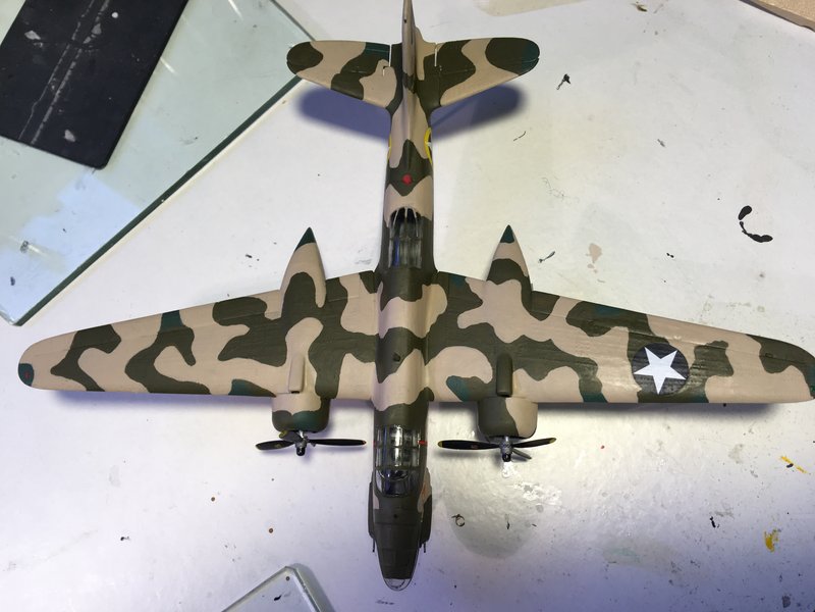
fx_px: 683
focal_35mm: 29
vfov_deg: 48.2
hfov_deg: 61.7
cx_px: 408
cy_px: 306
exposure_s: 1/50
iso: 32
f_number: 2.2
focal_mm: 4.15
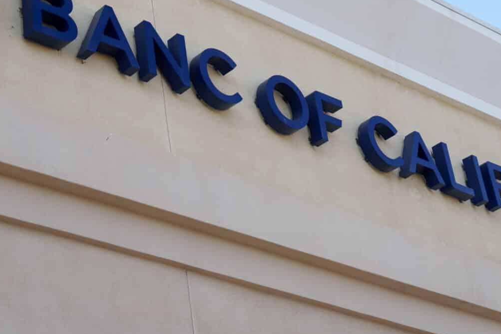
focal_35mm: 98
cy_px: 42
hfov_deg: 20.8
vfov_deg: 13.9
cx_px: 244
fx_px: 1364
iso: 100
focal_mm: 48
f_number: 2.8
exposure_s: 1/640
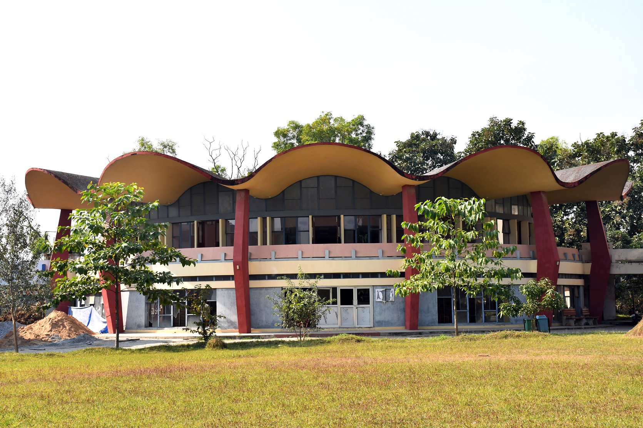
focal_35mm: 67
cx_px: 322
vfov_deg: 20.3
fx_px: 1197
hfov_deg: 30.1
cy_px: 214
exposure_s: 1/125
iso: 125
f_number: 9
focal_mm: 45
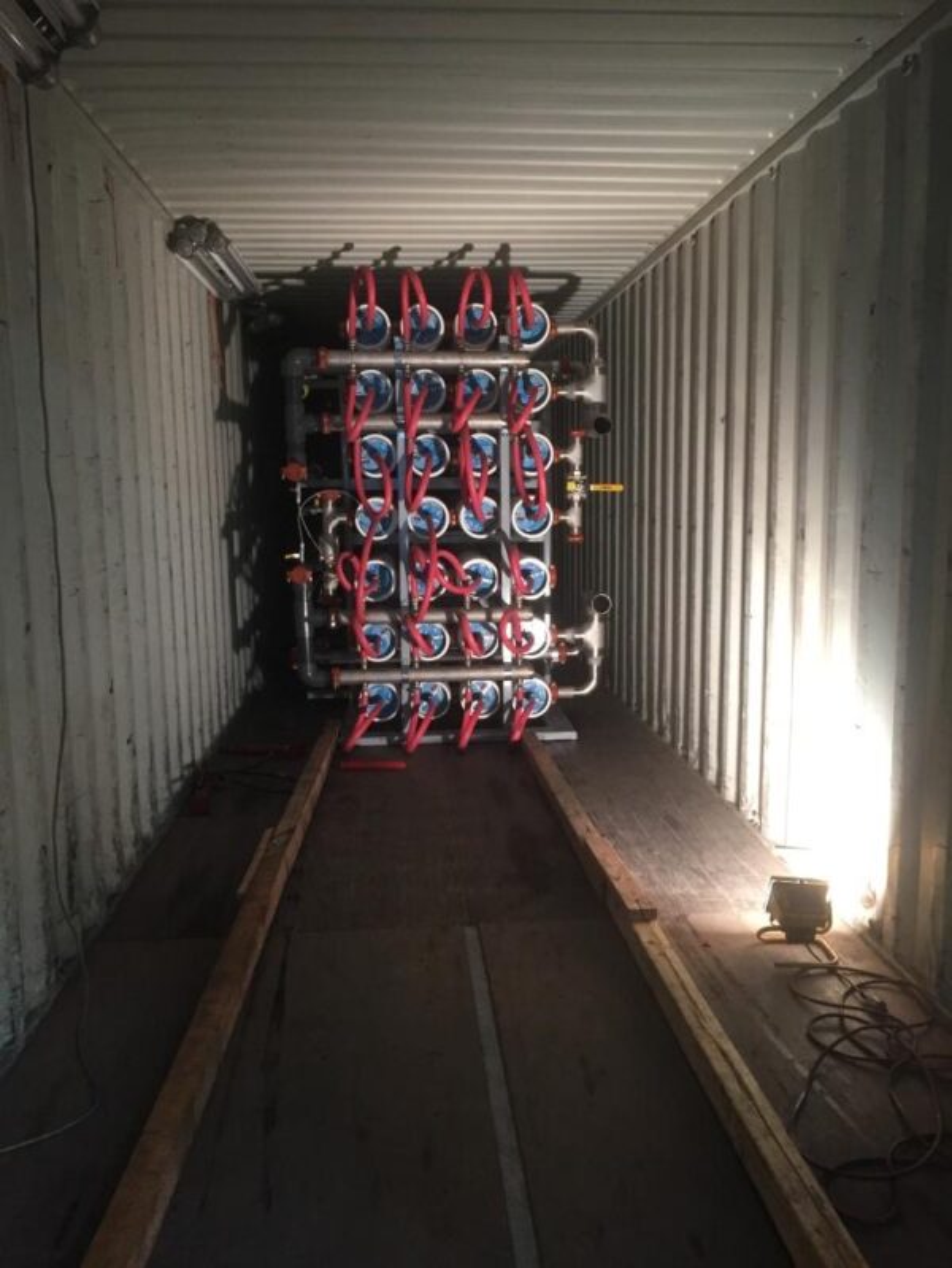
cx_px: 476
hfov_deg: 48.3
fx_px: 1063
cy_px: 634
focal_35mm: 29
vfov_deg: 61.6
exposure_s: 1/30
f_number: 2.2
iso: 160
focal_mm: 4.15
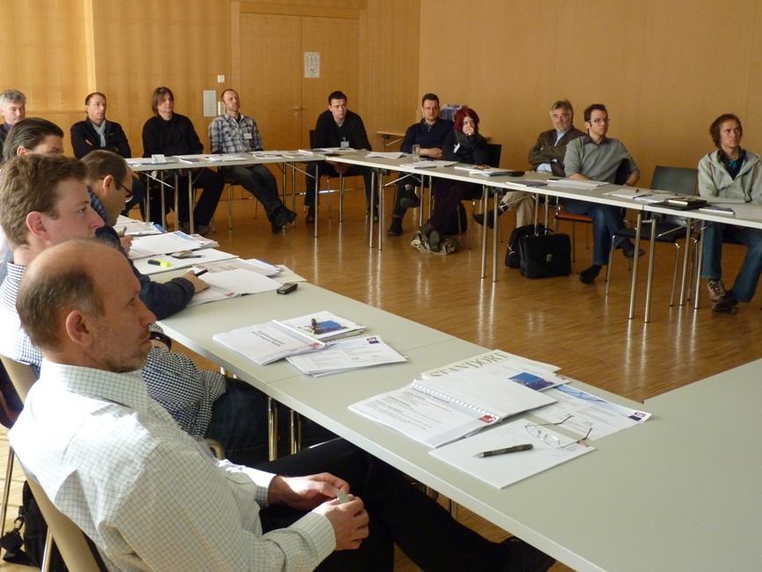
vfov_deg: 40.7
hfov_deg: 52.6
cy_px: 286
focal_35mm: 35
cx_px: 381
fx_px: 771
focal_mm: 6.2
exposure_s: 1/15
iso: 400
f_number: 3
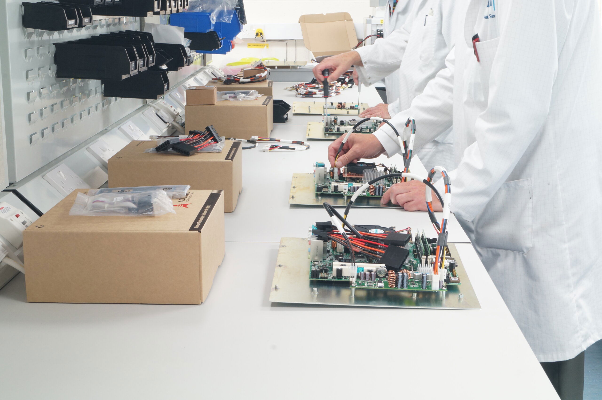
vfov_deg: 25.7
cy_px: 200
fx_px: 877
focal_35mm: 52
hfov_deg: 37.9
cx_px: 301
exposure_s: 1.6
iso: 400
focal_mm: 35
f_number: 18
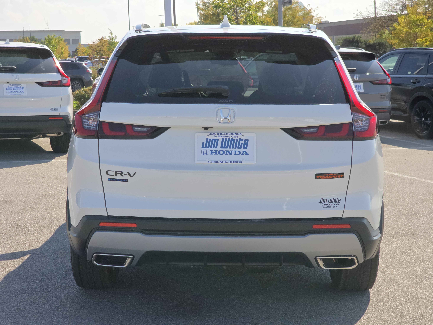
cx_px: 216
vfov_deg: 21.3
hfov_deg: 28.2
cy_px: 162
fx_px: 863
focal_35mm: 69
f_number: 2.4
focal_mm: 7.9
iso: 50
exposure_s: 1/1941
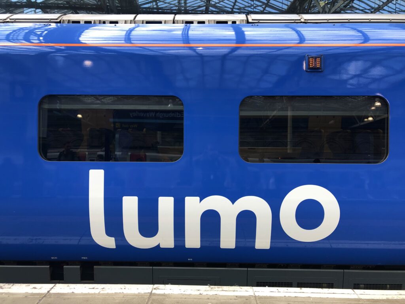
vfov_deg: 49.7
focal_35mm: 28
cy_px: 152
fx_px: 328
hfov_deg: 63.4
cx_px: 202
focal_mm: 3.99
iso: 20
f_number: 1.8
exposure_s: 1/112
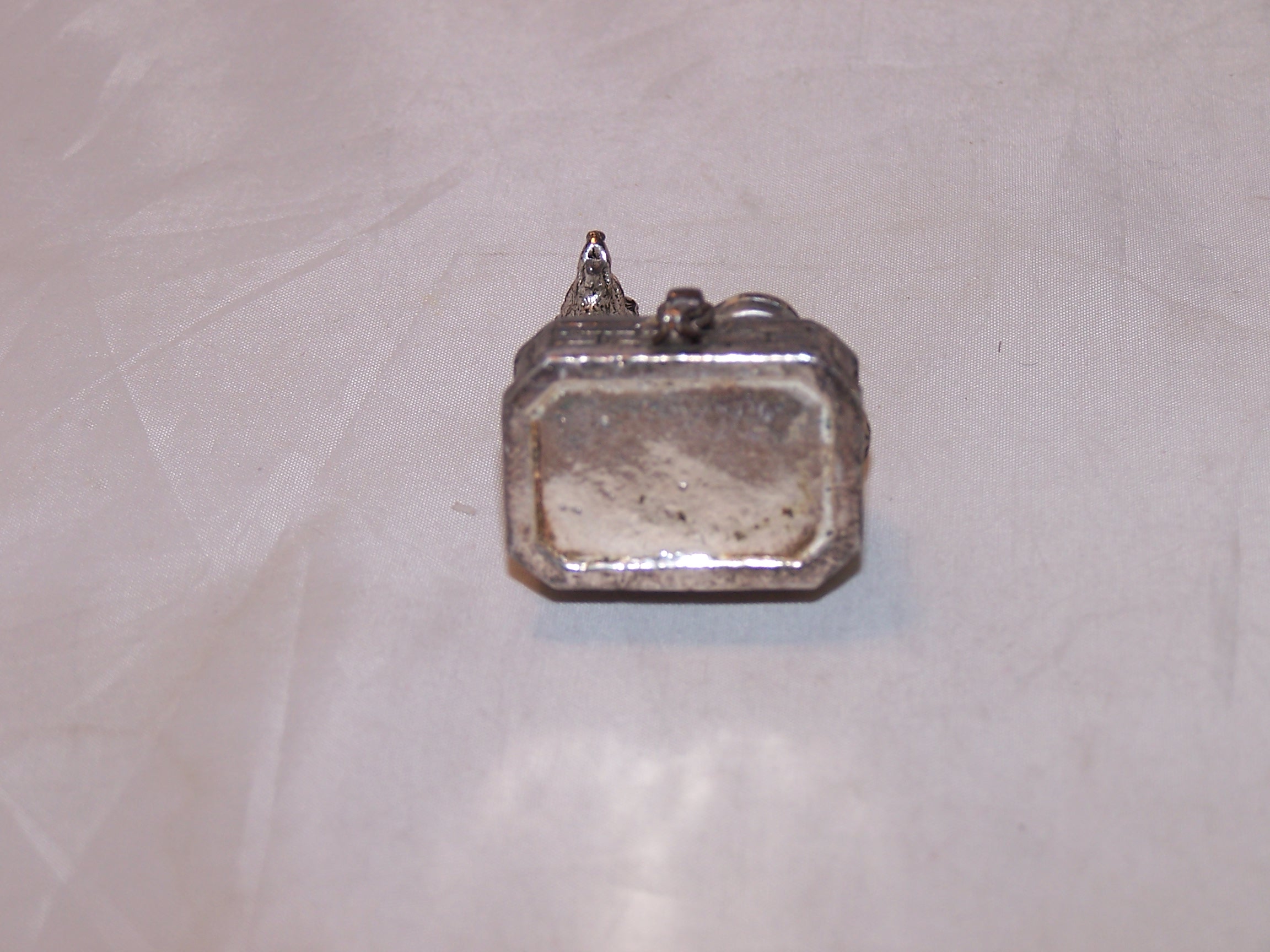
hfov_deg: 18.7
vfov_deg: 14.1
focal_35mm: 105
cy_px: 476
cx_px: 635
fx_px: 3852
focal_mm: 17.5
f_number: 3.2
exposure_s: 1/90
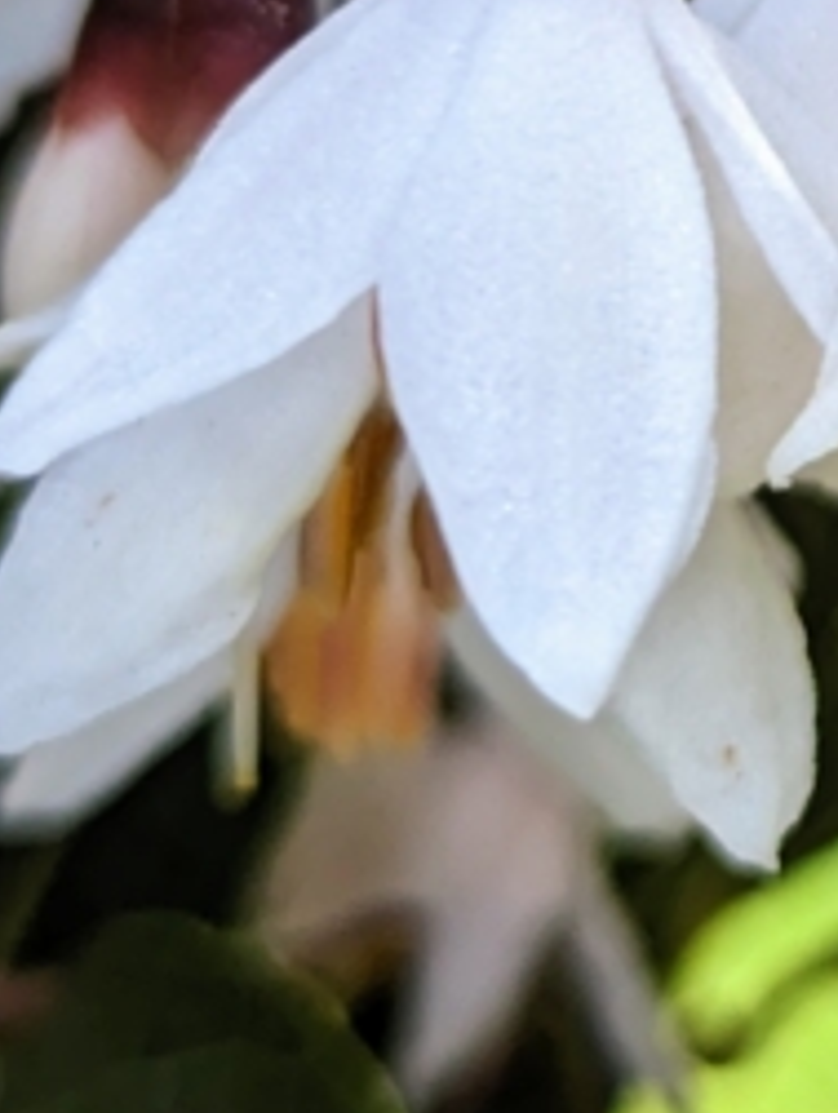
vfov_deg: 10.0
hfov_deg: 7.5
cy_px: -106
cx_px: 1288
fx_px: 6310
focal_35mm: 196
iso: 73
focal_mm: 6.81
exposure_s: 1/240
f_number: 1.85
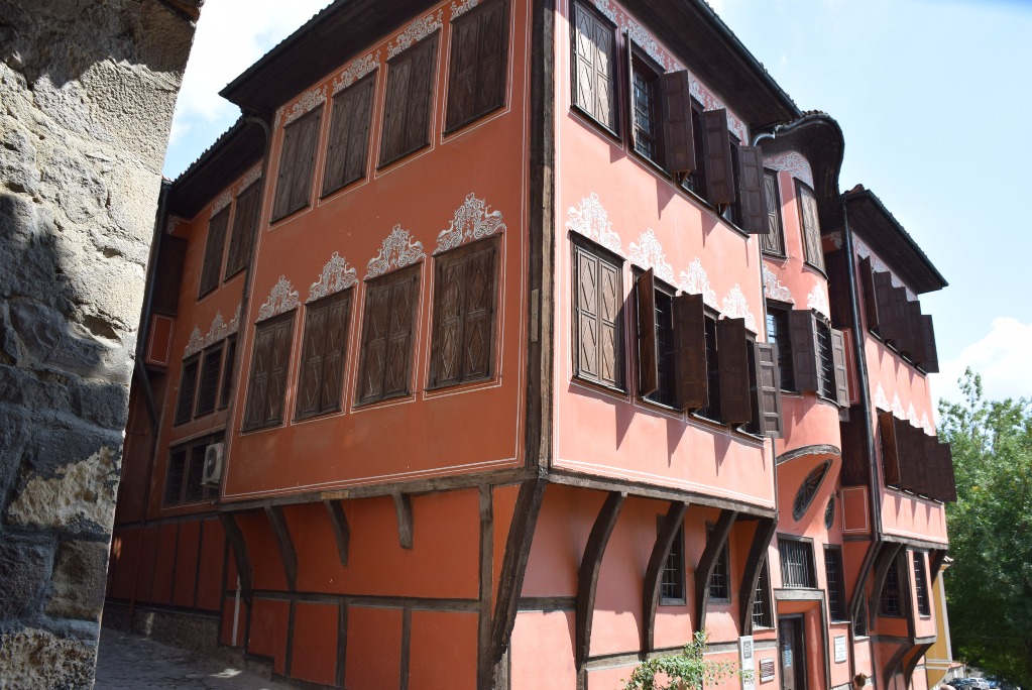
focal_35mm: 27
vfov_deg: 48.0
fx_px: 775
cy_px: 345
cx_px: 516
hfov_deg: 67.3
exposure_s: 1/200
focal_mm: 18
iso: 400
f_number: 7.1
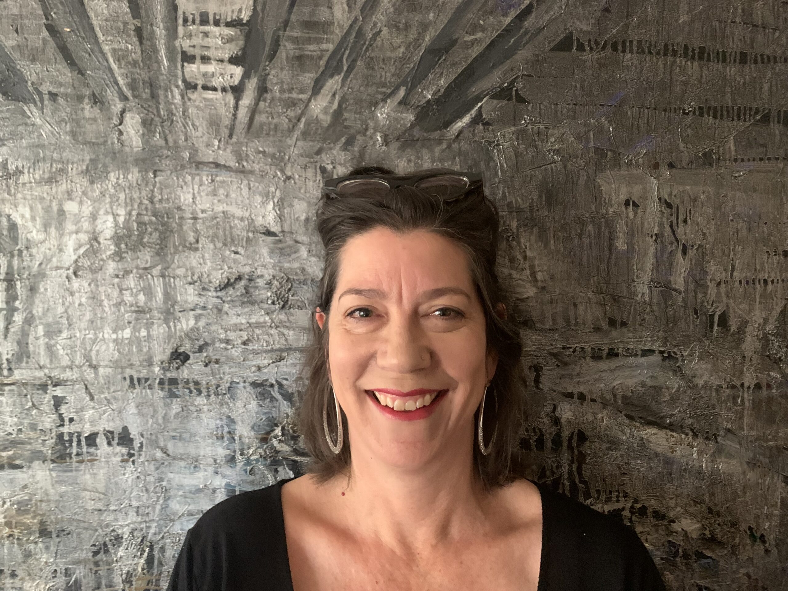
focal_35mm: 26
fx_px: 592
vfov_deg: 53.1
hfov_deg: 67.3
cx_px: 394
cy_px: 296
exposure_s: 1/30
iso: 800
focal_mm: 4.25
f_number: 1.8
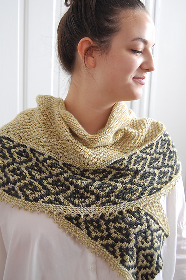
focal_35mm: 41
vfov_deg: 47.3
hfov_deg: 32.6
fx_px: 318
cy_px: 124
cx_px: 88
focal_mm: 24
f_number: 4.5
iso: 400
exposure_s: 1/80
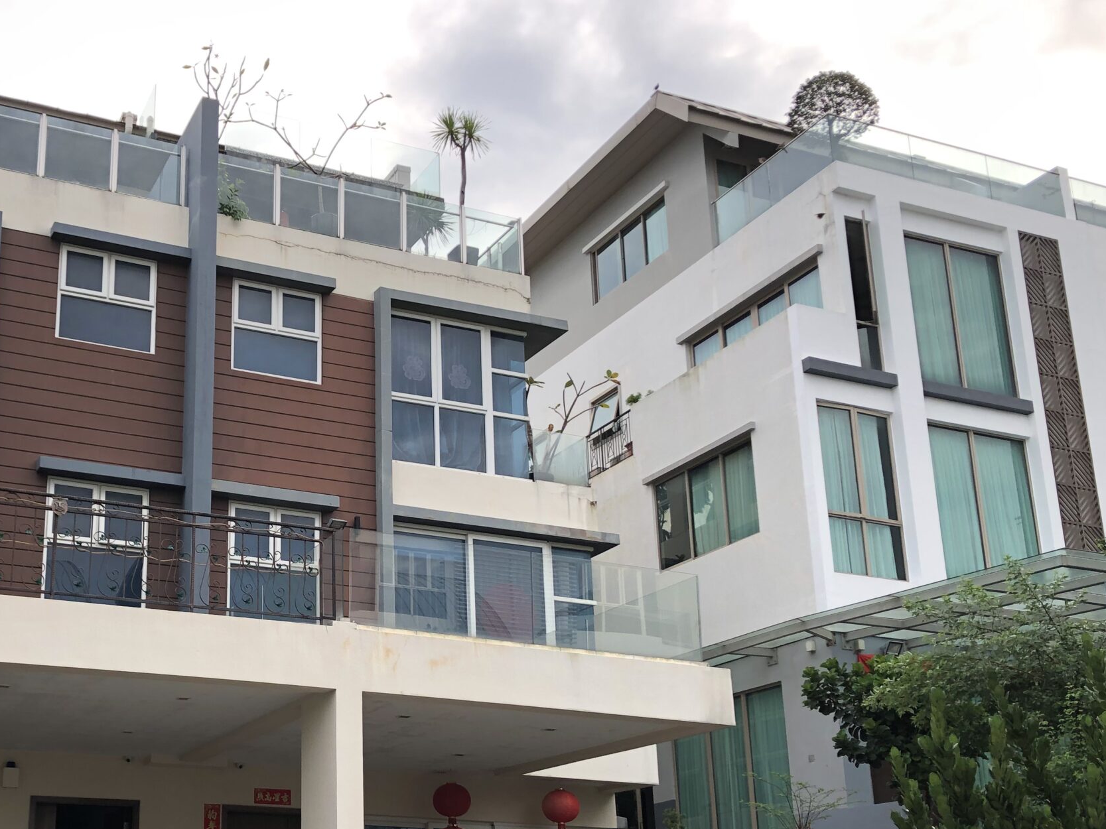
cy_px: 594
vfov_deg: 33.1
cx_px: 269
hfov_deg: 42.4
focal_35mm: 43
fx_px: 1374
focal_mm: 3.99
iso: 20
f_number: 1.8
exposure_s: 1/206
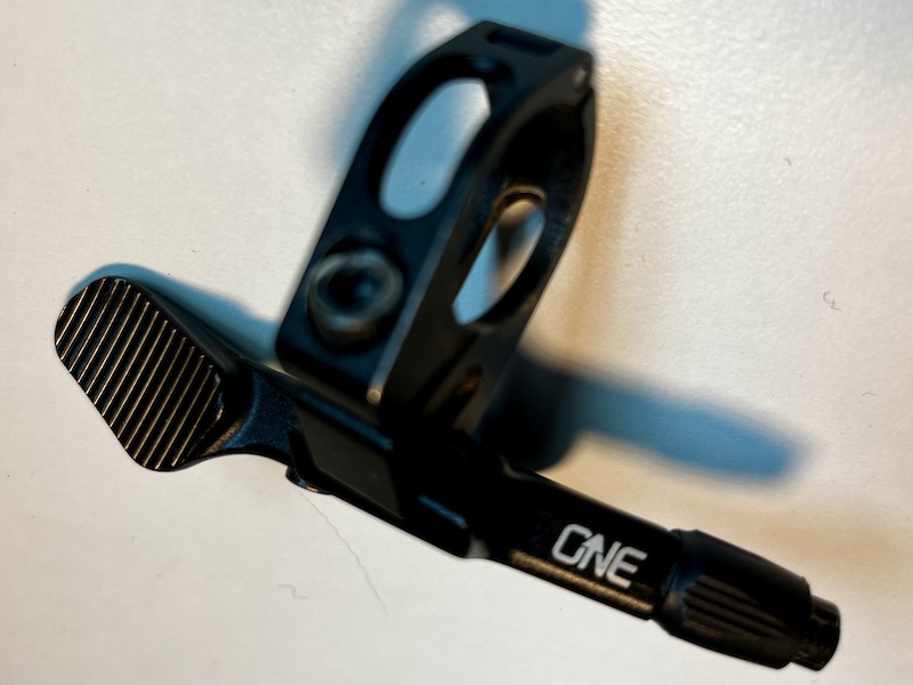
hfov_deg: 67.3
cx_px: 456
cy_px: 342
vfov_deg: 53.1
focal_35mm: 26
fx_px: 686
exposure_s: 1/121
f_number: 1.6
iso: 32
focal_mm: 5.1
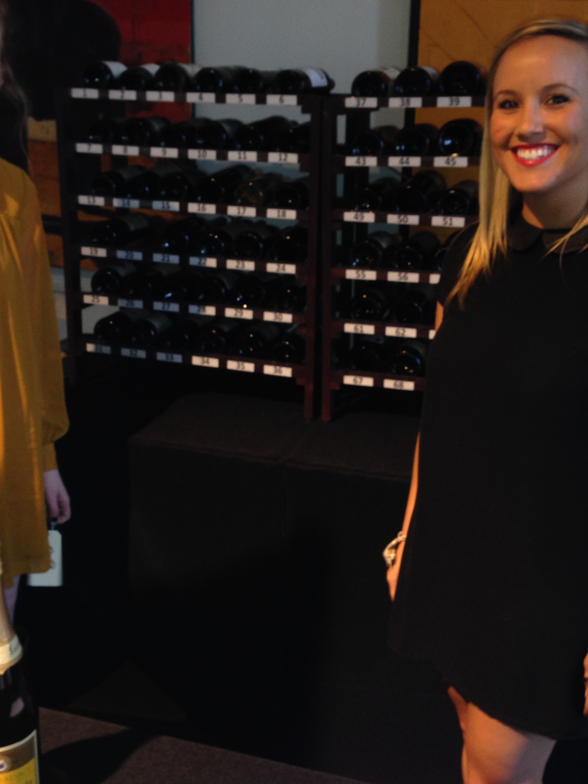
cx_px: 266
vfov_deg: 42.1
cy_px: 390
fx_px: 1019
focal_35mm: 45
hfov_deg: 32.2
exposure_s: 1/20
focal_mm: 4.12
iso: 80
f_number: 2.4
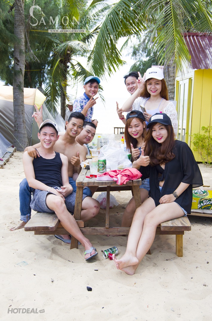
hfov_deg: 31.8
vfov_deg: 46.5
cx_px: 106
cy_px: 160
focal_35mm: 42
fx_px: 373
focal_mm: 28
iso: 100
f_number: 7.1
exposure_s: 1/125
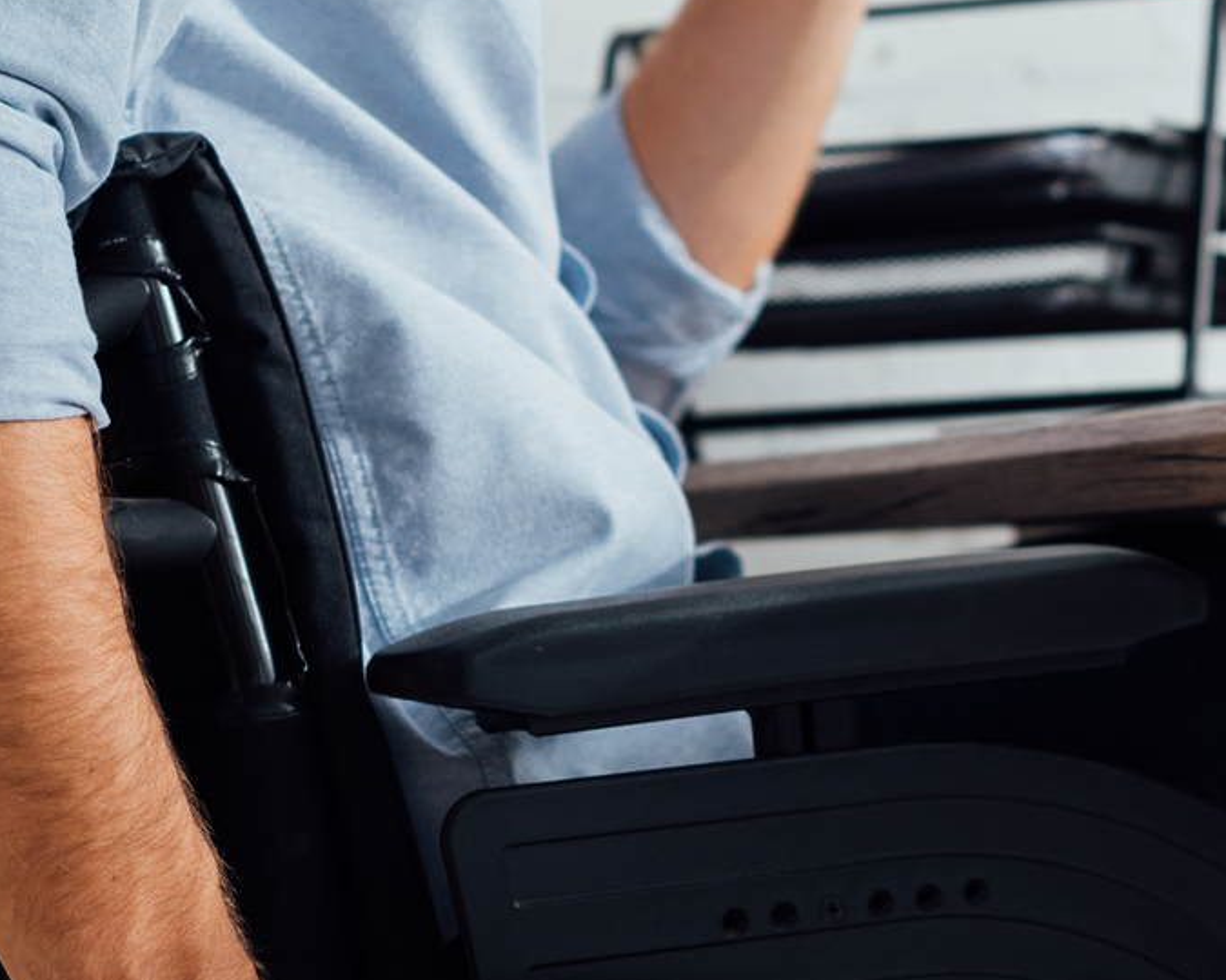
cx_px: 781
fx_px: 5044
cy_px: 520
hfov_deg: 13.8
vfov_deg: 11.1
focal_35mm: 139
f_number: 3.5
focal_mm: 50
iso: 100
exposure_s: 1/200
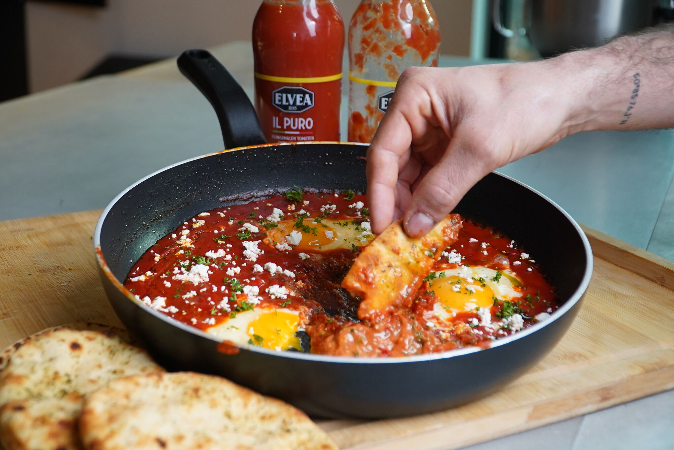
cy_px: 225
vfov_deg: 27.5
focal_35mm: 49
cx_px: 337
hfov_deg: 40.3
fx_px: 917
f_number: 4
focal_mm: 33
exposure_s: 1/160
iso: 2000
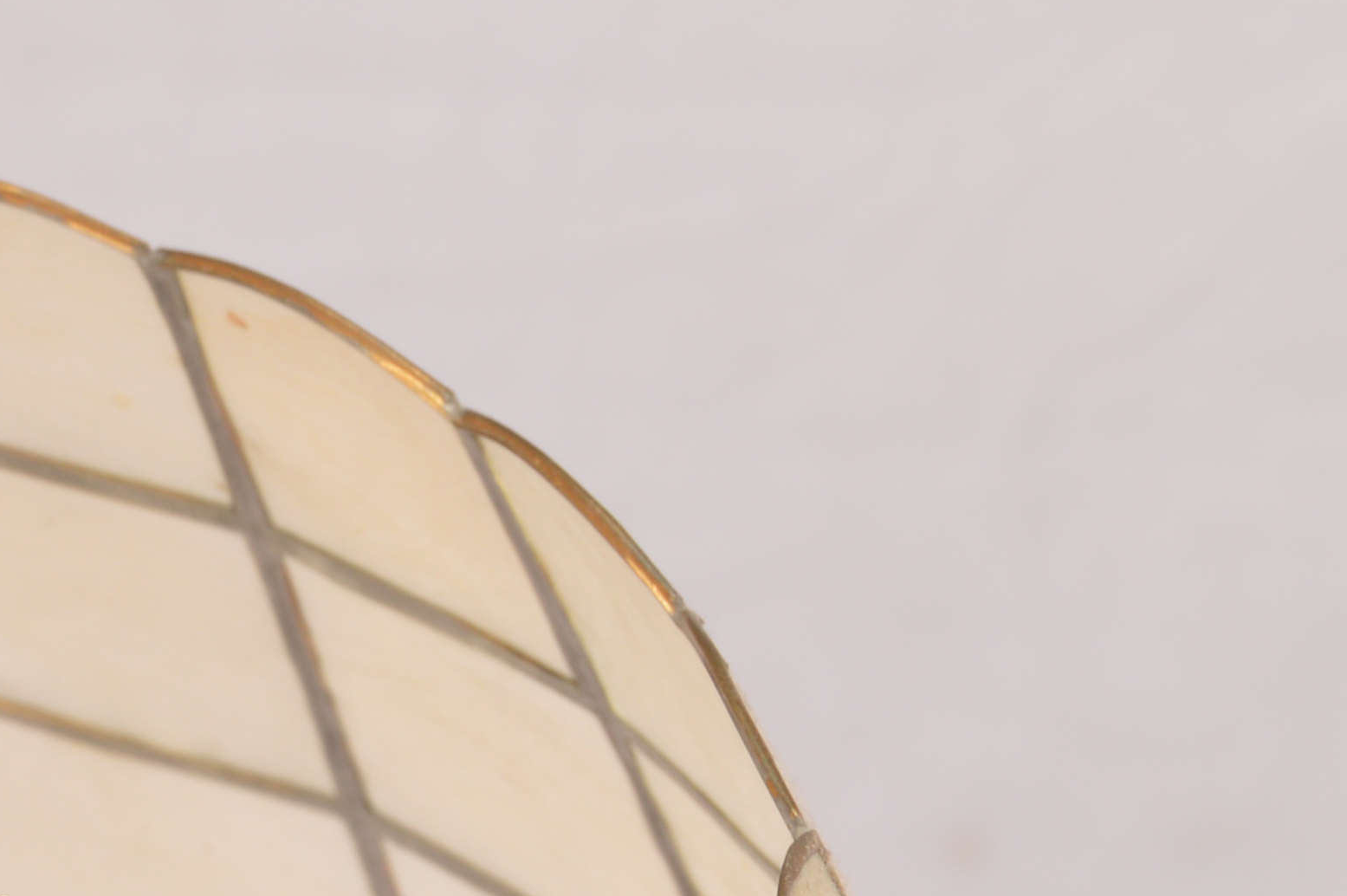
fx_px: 8952
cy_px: 700
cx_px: -455
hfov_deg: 8.5
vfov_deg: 5.7
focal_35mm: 239
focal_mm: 55
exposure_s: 1/125
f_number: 10
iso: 200
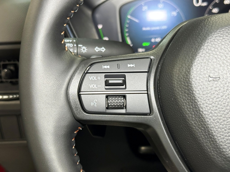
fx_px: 319
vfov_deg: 30.3
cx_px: 115
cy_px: 86
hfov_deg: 39.7
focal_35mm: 48
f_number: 1.78
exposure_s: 1/40
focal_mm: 6.86
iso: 320
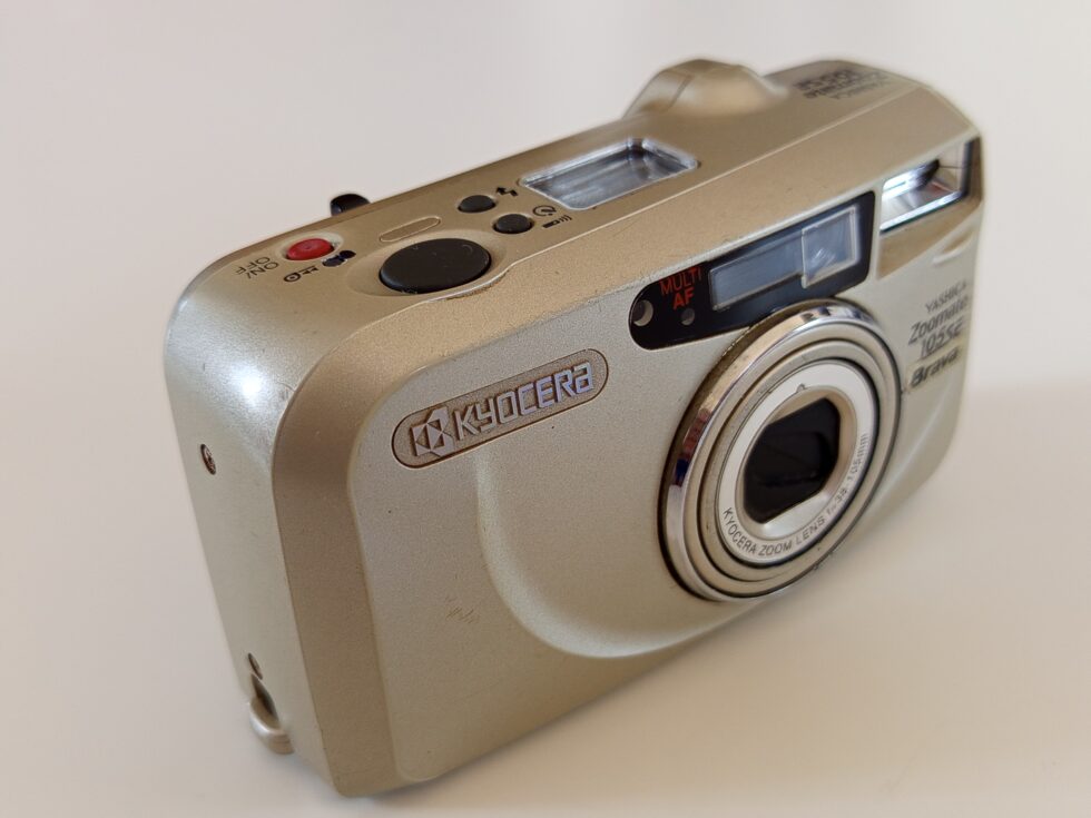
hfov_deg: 49.0
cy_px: 409
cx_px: 546
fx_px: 1198
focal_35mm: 38
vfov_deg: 37.7
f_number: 1.7
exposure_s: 1/50
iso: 295
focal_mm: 5.24
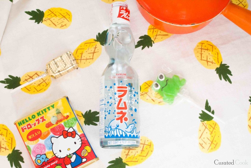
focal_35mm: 52
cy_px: 84
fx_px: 366
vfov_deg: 25.8
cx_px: 126
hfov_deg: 37.8
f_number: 9
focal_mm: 35
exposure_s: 1/160
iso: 800
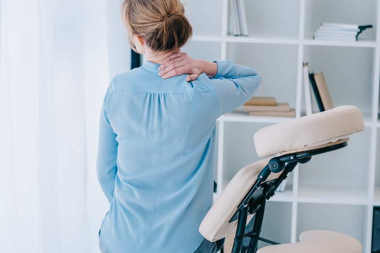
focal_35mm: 128
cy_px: 164
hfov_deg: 16.0
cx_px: 190
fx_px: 1350
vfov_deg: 10.7
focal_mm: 85
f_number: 3.5
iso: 160
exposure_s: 1/160
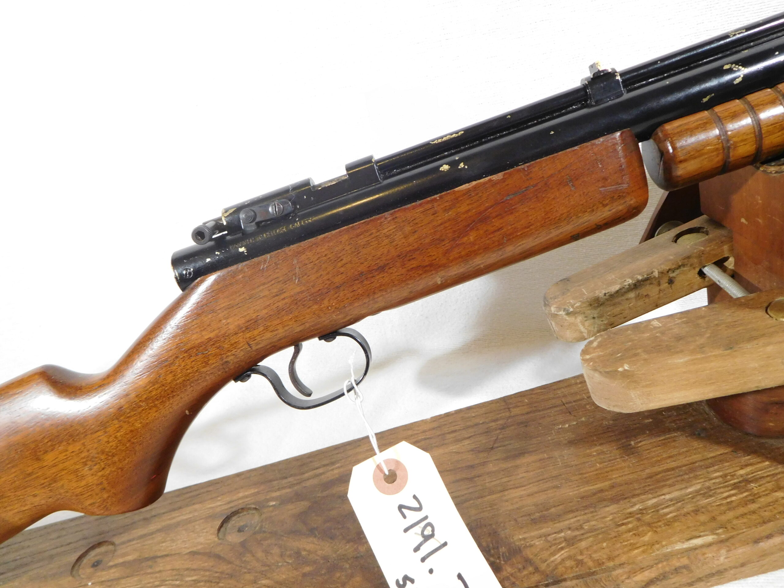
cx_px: 392
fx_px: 566
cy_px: 294
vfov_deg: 54.9
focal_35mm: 25
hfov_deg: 69.4
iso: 360
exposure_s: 1/30
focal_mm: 4.5
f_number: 3.4
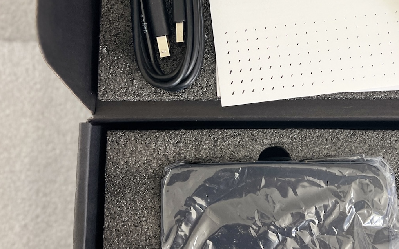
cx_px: 259
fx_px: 565
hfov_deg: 38.5
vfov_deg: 24.7
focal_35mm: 52
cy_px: 78
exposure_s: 1/60
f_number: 1.5
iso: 160
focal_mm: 5.7
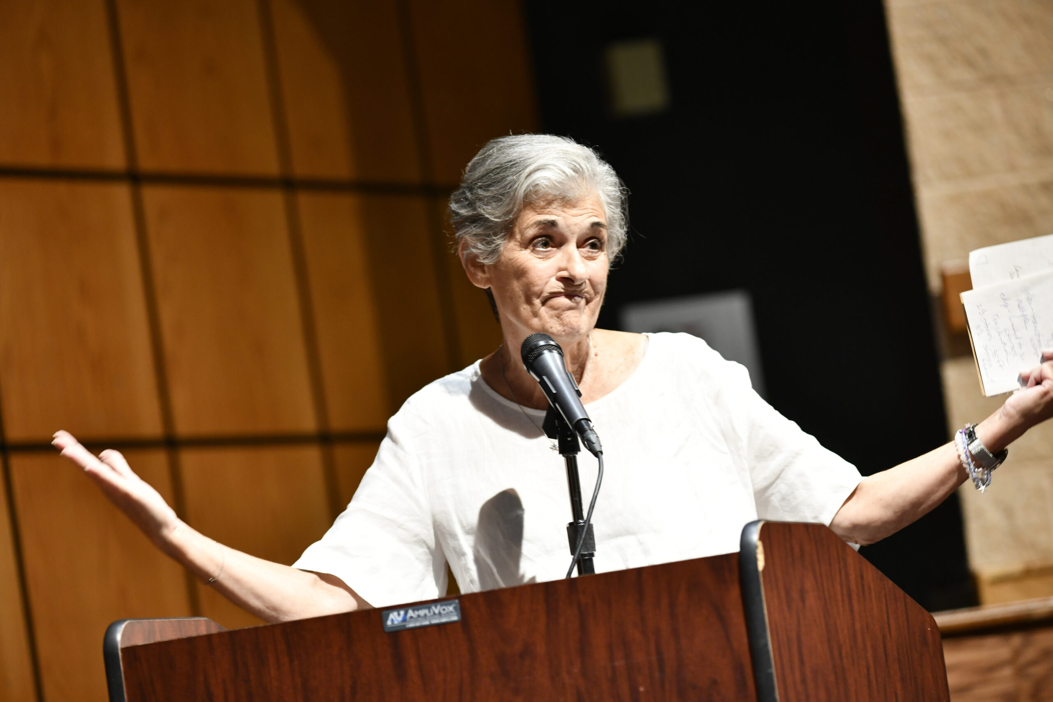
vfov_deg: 8.9
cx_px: 526
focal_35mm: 155
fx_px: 4534
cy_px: 351
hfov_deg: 13.2
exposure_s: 1/100
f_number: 5
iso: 1600
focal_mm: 155
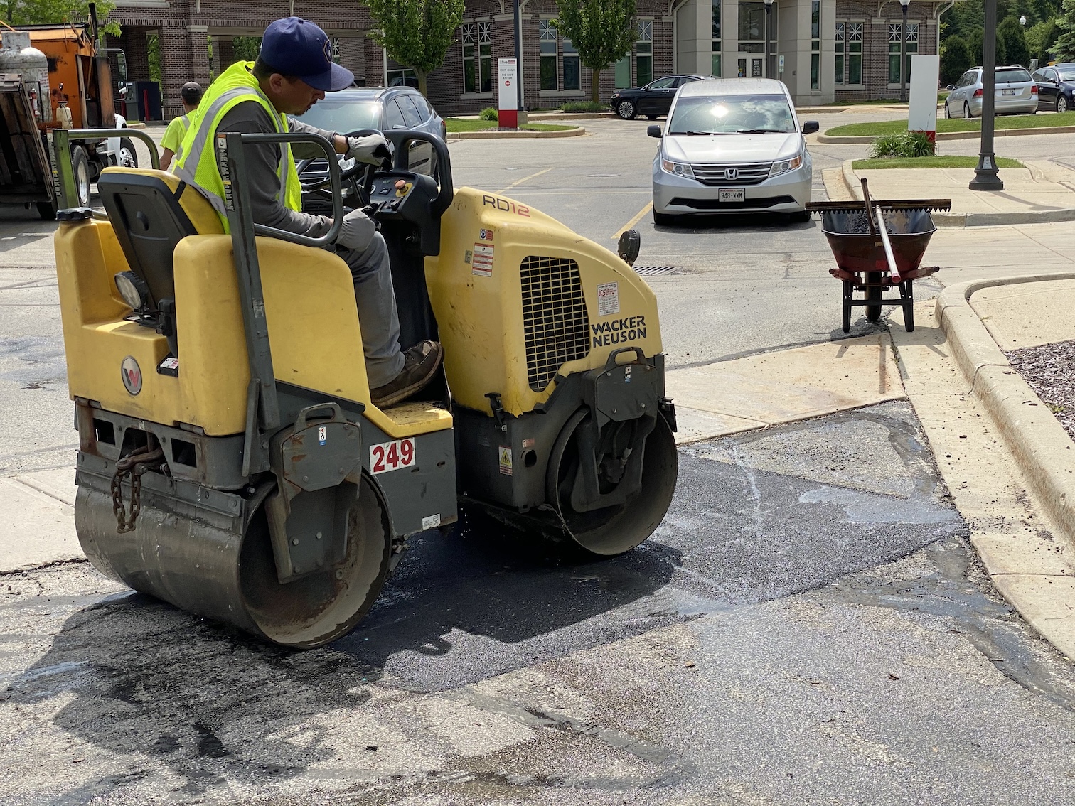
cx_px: 538
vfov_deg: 28.0
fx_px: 1615
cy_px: 403
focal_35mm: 52
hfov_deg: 36.8
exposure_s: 1/2179
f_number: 2
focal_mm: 6
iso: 20
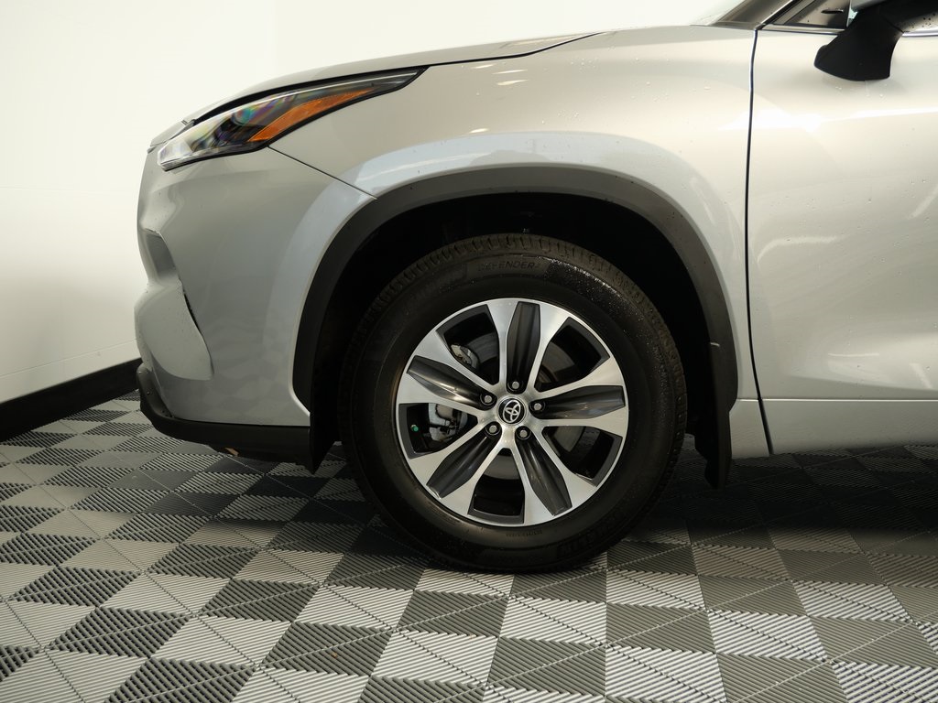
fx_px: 976
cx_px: 469
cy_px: 352
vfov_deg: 39.7
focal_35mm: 36
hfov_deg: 51.4
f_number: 5
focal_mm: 18
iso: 250
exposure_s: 1/100
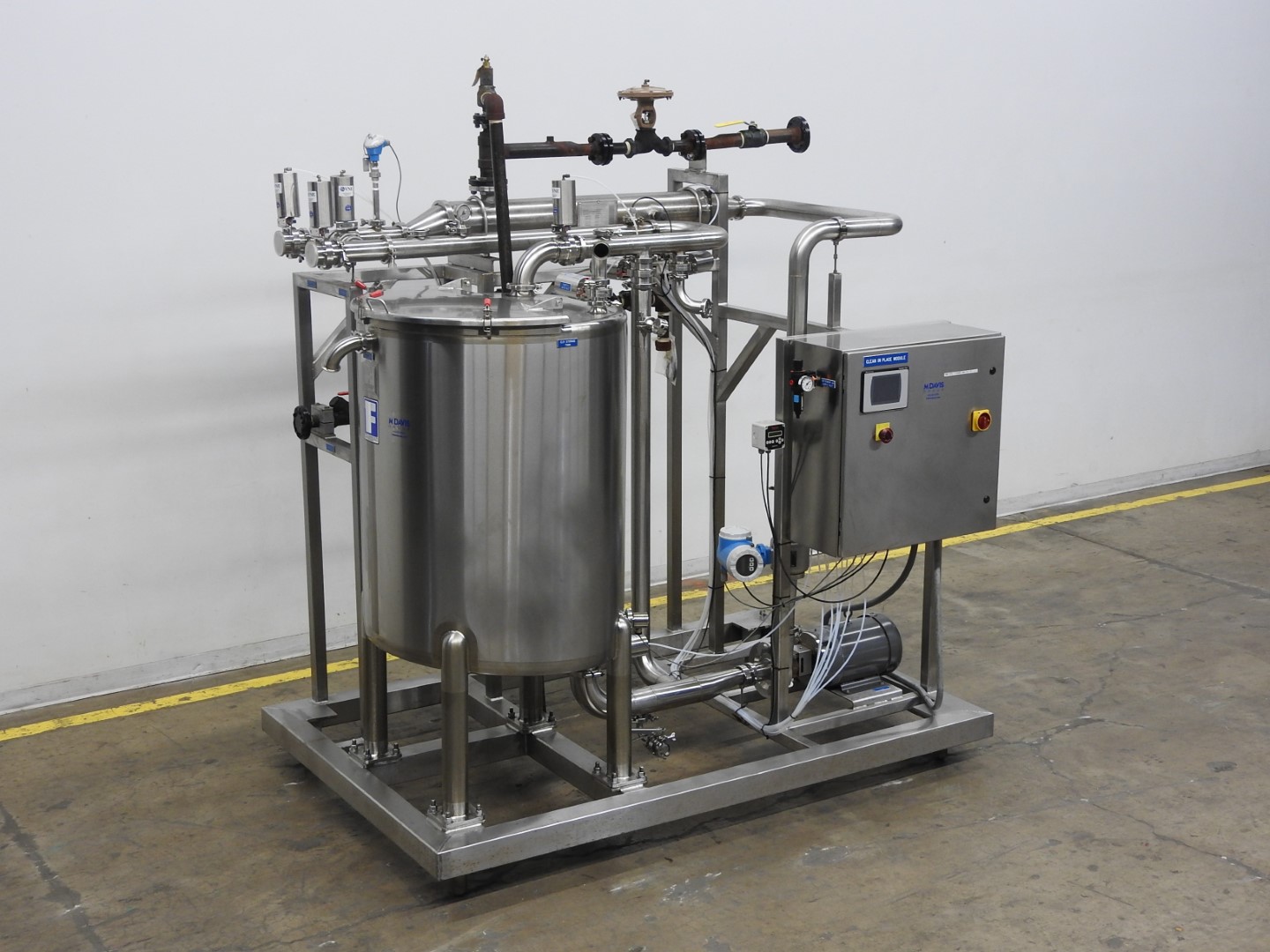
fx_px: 1834
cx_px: 635
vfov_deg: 29.1
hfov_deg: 38.2
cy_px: 476
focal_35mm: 50
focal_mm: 9
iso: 160
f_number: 4
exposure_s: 1/30
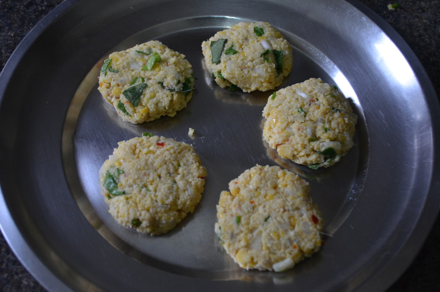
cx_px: 220
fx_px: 640
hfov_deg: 37.9
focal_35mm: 52
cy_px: 146
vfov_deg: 25.6
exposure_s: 1/30
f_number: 5
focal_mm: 35
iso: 900
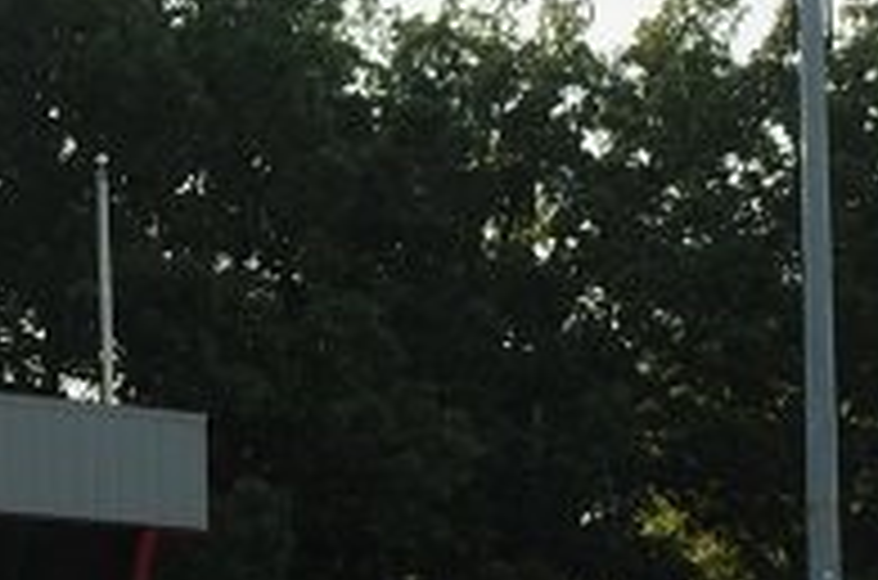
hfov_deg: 10.0
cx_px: -828
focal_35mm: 193
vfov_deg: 6.9
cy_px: 1088
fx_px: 4685
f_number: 10
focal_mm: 25
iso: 200
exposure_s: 1/160
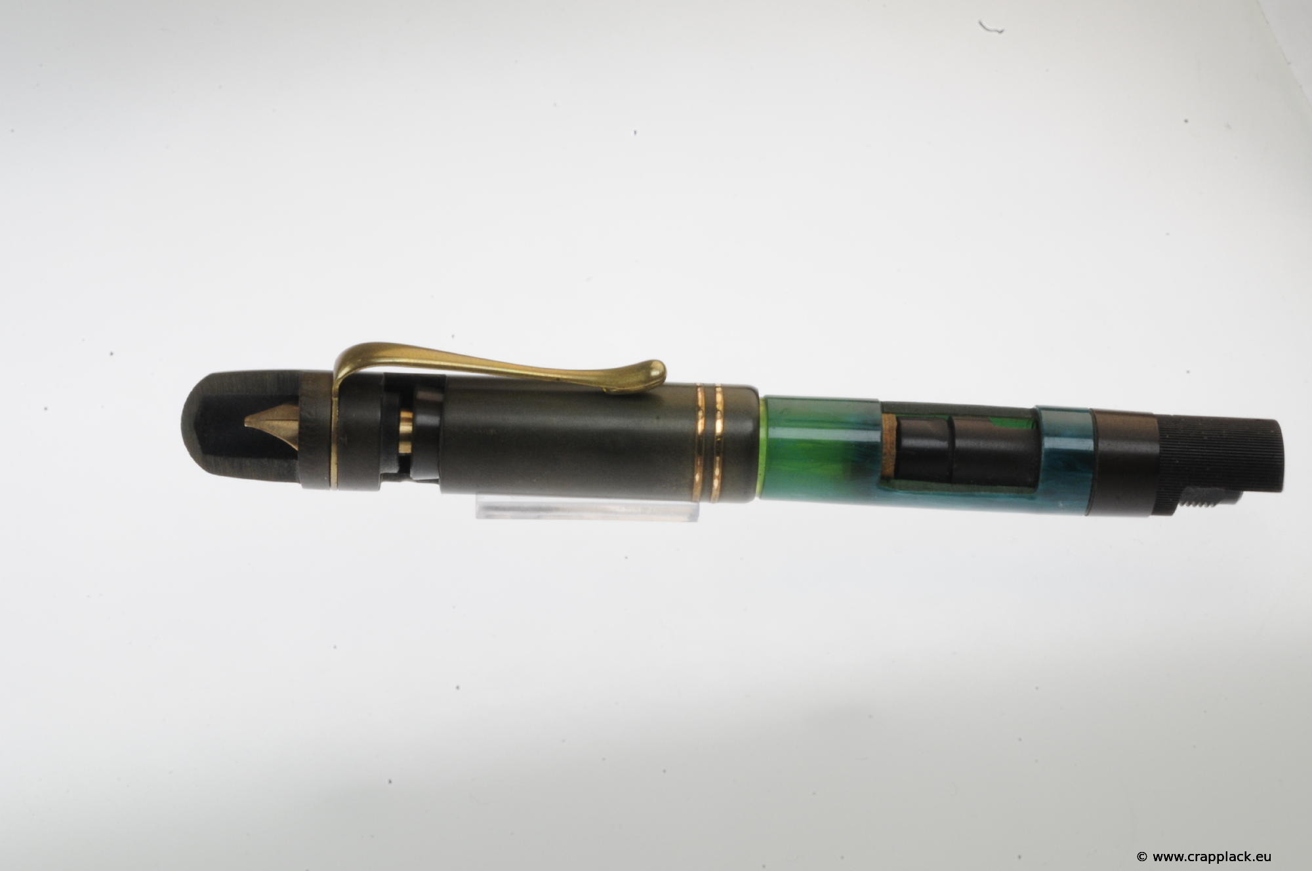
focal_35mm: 120
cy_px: 436
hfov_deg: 17.1
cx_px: 656
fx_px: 4368
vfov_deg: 11.4
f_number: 32
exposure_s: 1/8
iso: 400
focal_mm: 80
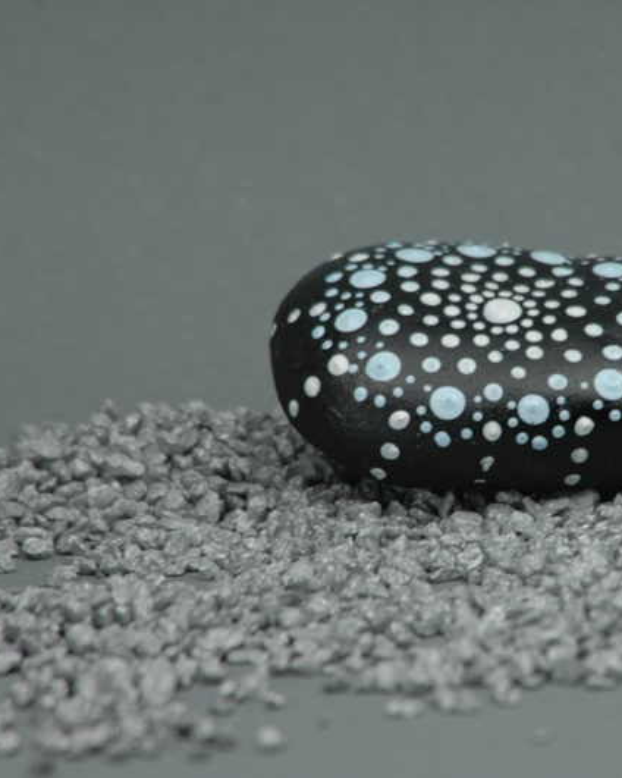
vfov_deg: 4.6
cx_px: 522
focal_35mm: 425
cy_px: 389
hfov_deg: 3.6
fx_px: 9780
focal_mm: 200
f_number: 9
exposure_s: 1/20
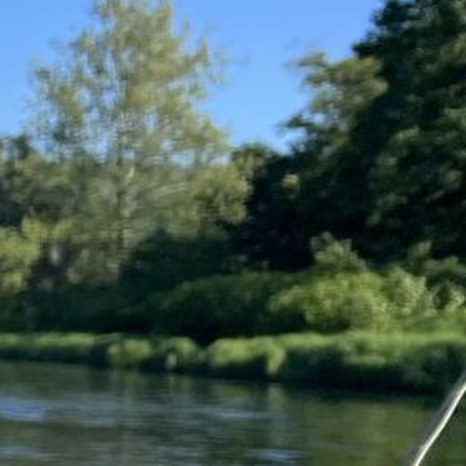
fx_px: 1919
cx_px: -787
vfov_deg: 13.8
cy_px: 221
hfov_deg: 10.8
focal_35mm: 126
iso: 50
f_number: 1.5
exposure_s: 1/5319
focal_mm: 5.7
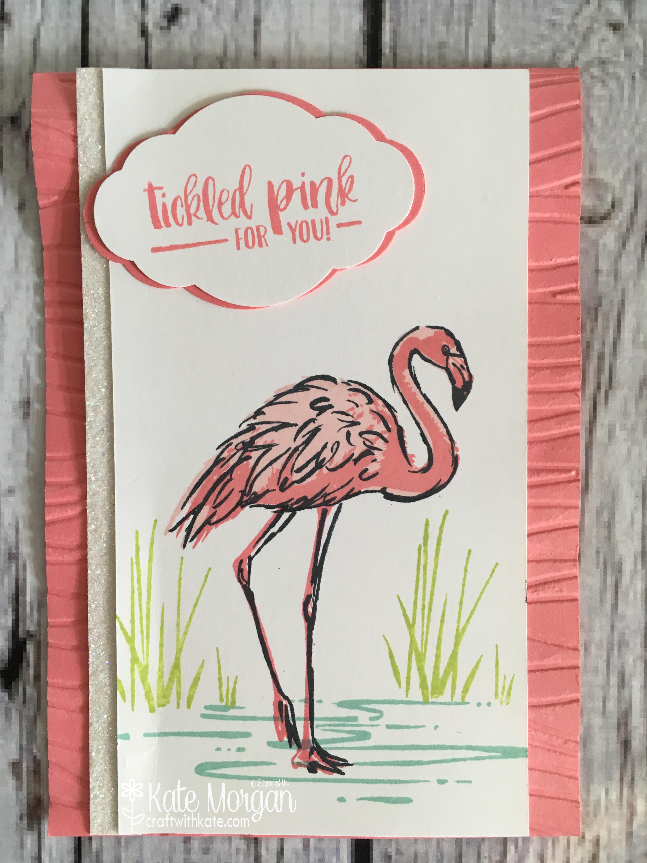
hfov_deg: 48.2
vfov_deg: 61.7
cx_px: 324
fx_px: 723
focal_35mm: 29
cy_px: 432
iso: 80
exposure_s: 1/33
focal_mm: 4.15
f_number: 2.2
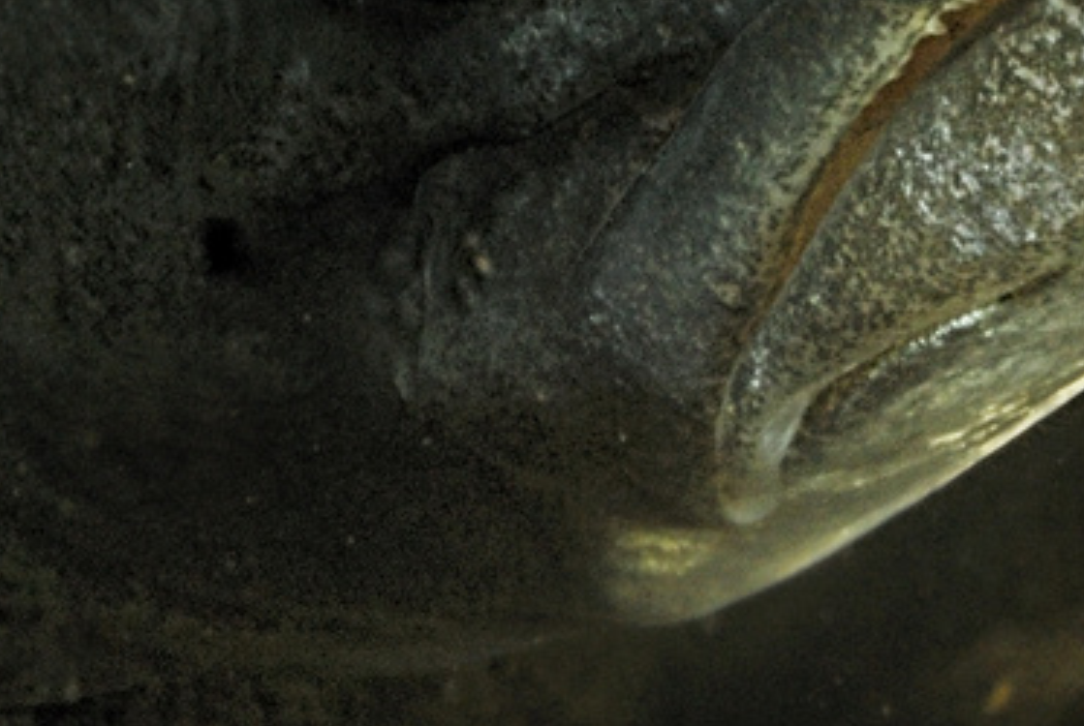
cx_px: 510
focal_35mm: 389
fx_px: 11732
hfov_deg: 5.3
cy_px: -439
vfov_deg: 3.5
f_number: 22
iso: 200
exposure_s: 1/125
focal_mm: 60
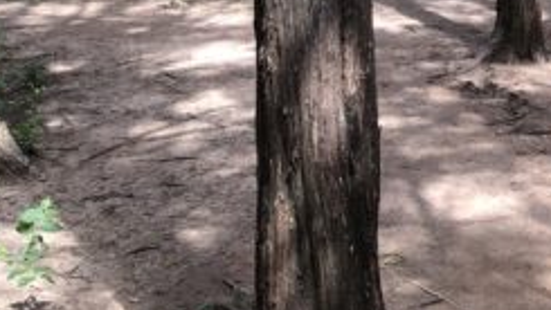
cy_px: -213
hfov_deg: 23.2
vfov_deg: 13.4
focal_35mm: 83
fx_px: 1213
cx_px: 685
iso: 25
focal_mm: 3.99
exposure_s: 1/120
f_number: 1.8
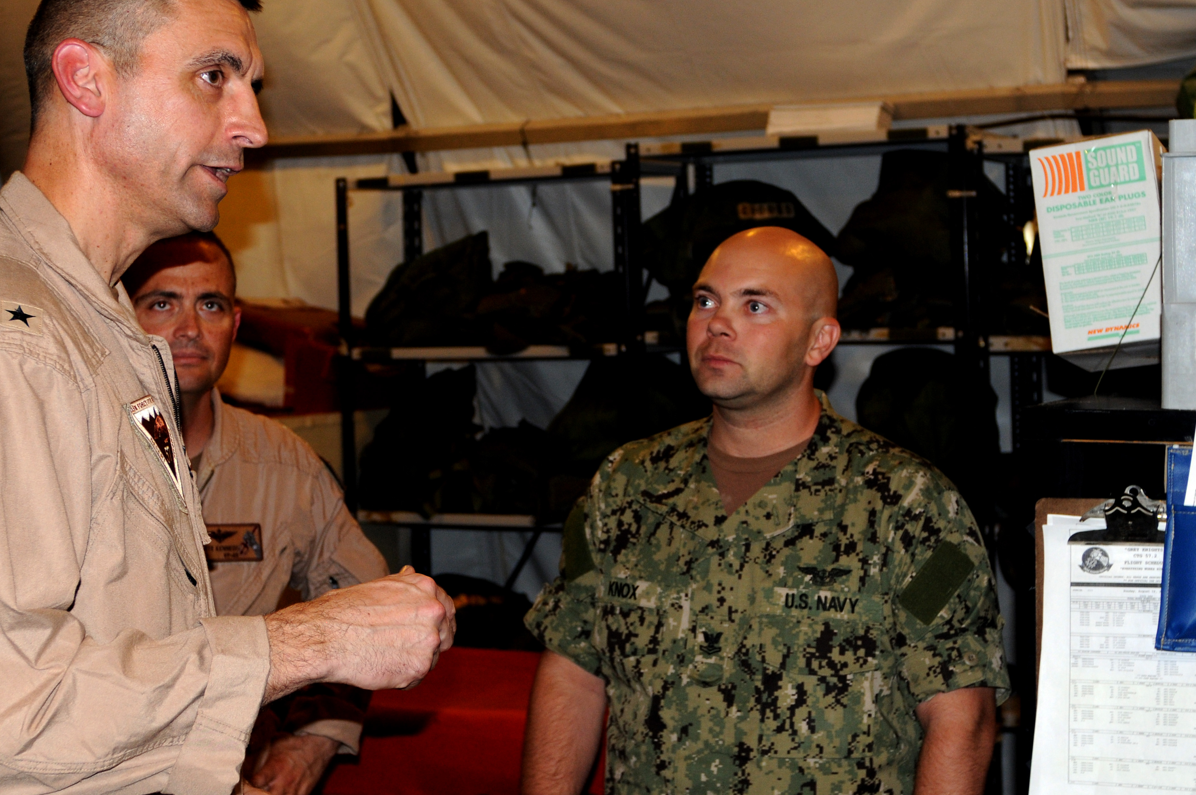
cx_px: 526
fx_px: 1825
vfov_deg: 24.6
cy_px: 361
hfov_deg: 36.2
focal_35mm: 55
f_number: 4
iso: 400
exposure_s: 1/60
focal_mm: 32
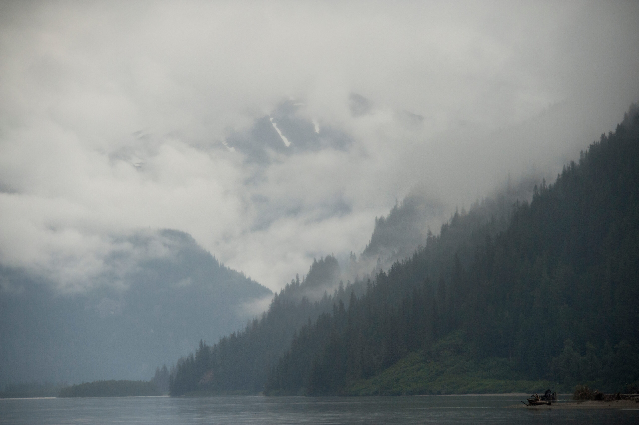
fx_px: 4079
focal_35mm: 230
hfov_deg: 9.0
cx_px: 320
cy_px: 212
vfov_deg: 6.0
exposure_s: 1/8000
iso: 1600
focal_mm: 230
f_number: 7.1
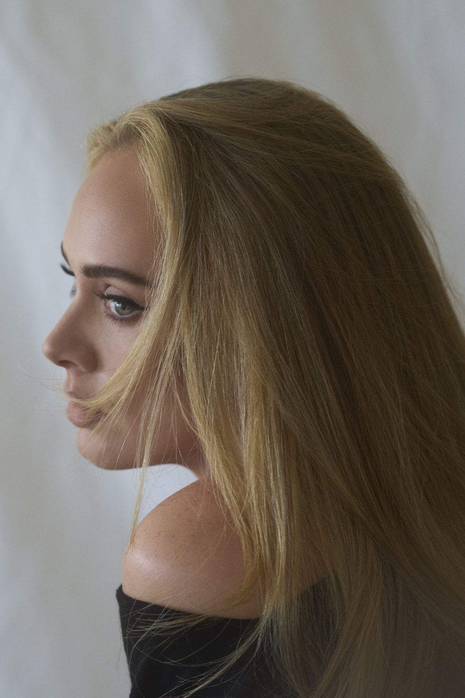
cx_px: 239
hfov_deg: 12.0
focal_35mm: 114
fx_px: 2210
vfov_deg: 18.0
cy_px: 372
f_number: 4
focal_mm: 105
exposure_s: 1/250
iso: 400
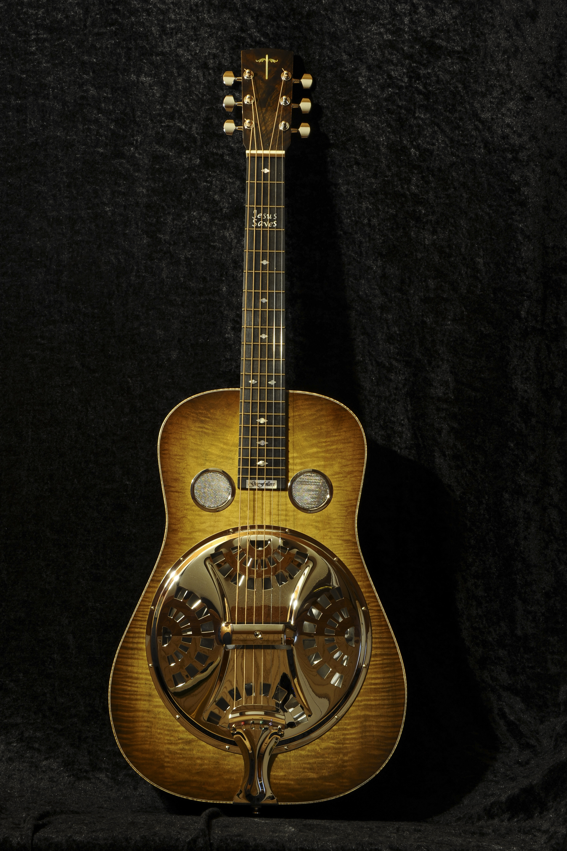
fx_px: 1656
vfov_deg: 28.9
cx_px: 284
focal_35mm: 70
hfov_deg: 19.4
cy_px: 426
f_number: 22
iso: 400
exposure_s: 30
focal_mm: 70
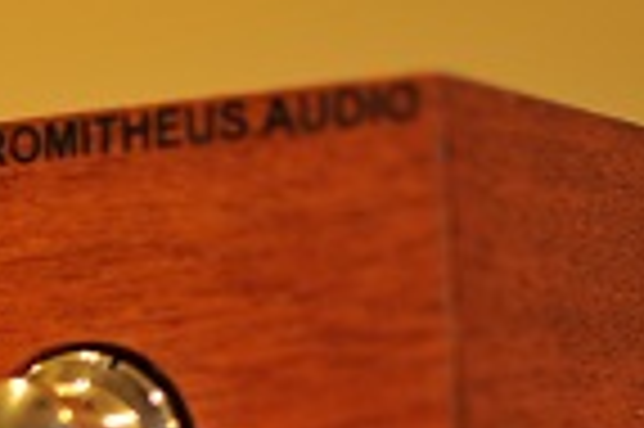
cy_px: 588
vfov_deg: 8.5
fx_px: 2814
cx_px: -146
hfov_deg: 12.7
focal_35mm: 158
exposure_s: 1/30
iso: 400
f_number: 1.8
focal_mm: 35
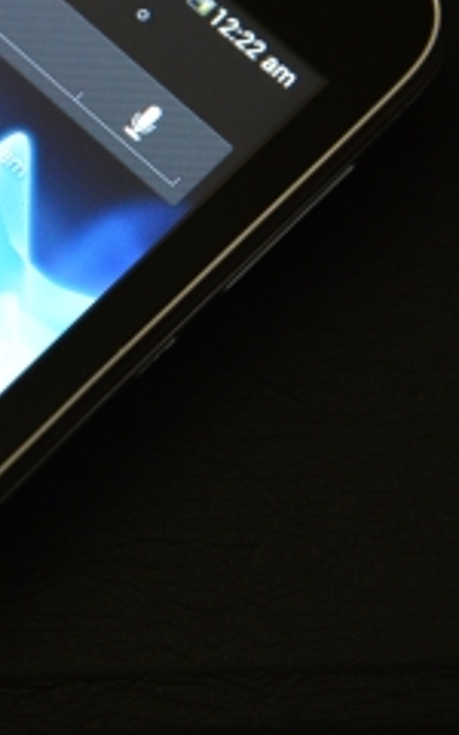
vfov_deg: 8.3
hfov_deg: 5.2
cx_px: -43
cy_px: 253
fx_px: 5064
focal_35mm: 253
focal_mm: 85
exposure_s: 1/80
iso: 1000
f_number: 4.5
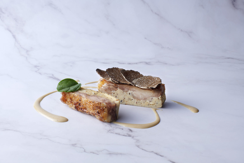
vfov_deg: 23.4
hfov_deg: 34.5
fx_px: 393
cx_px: 122
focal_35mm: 58
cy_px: 82
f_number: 16
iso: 200
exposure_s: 1/60
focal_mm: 58
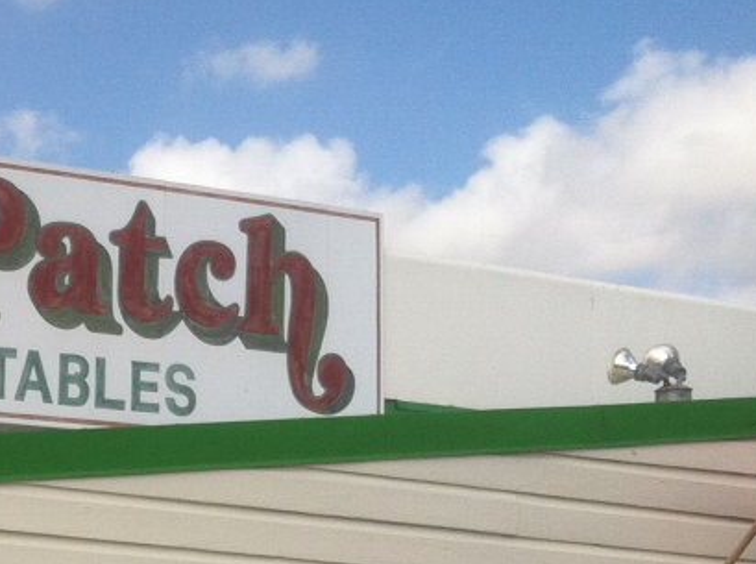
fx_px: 2419
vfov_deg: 13.0
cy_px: 619
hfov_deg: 16.1
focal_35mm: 111
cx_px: -416
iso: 80
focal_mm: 3.85
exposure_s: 1/1034
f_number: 2.8
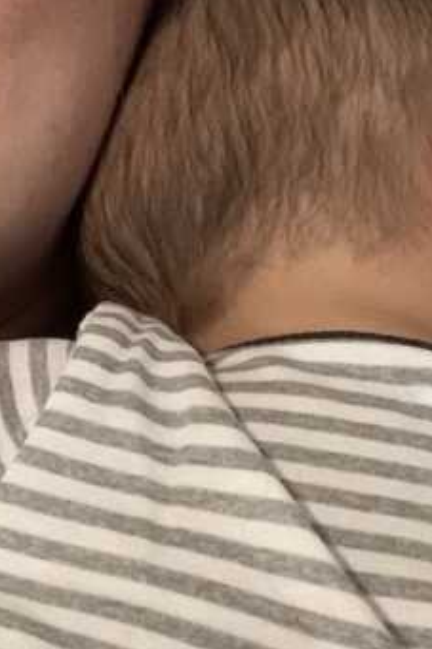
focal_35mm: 100
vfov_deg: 20.4
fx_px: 1802
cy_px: 287
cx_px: 192
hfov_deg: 13.7
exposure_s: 1/25
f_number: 2.2
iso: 320
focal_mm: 2.87
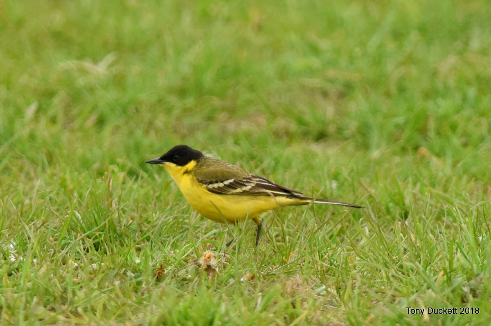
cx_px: 246
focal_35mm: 420
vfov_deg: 3.3
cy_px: 163
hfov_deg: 4.9
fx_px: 5717
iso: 1000
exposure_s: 1/500
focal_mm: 420
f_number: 5.6
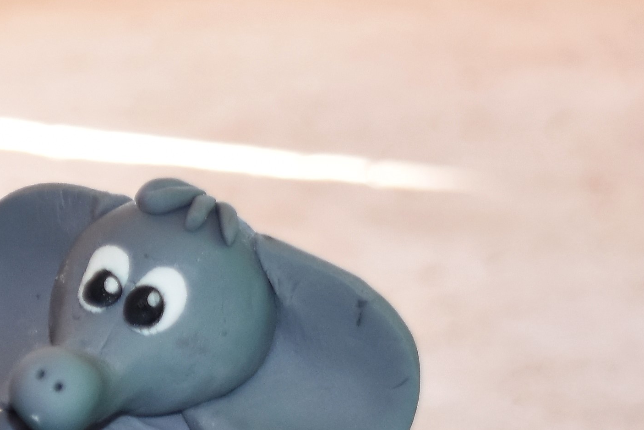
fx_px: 4580
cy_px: 457
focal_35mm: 256
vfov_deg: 5.4
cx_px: -468
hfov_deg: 7.8
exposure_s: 1/125
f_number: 5.6
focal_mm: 40
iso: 560
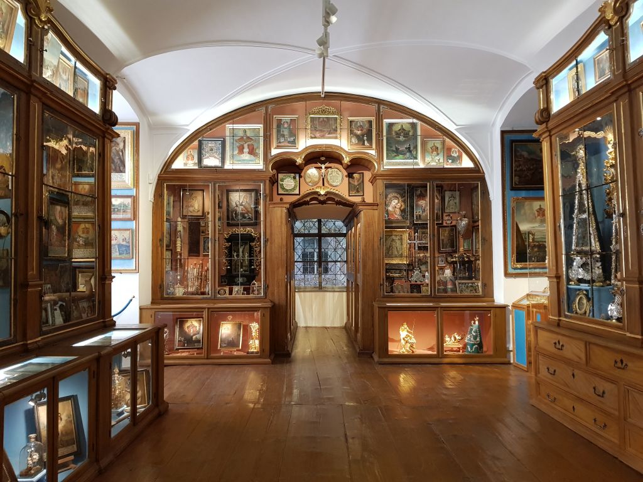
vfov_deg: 53.1
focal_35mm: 26
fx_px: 483
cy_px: 241
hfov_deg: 67.3
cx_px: 322
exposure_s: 1/19
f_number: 1.7
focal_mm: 4.2
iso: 200
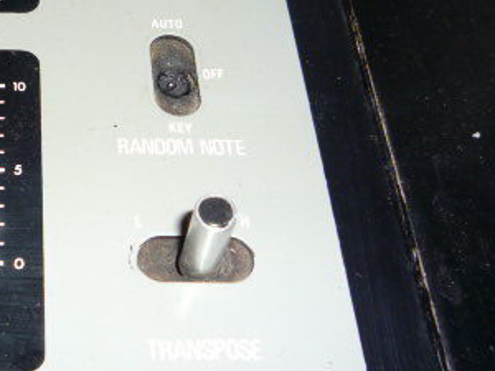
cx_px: 58
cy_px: 130
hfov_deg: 29.1
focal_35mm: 64
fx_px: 915
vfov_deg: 22.9
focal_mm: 5.2
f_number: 4
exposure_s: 1/30
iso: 100
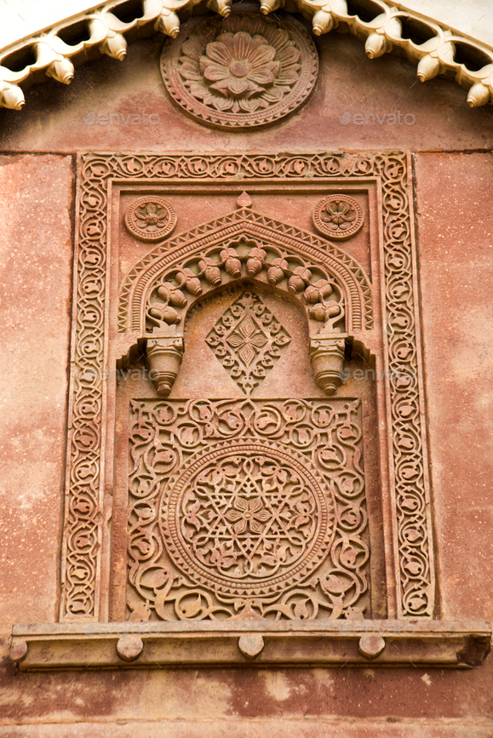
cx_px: 247
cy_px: 368
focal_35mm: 107
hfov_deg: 12.8
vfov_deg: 19.1
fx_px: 2195
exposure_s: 1/125
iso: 100
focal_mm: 105
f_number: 8
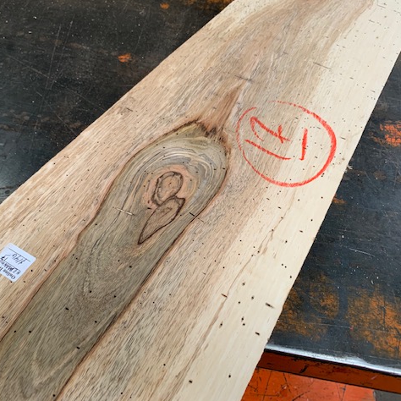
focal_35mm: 31
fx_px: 406
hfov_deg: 52.5
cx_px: 185
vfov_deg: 52.5
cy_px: 202
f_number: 1.8
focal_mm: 4.25
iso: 100
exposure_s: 1/62
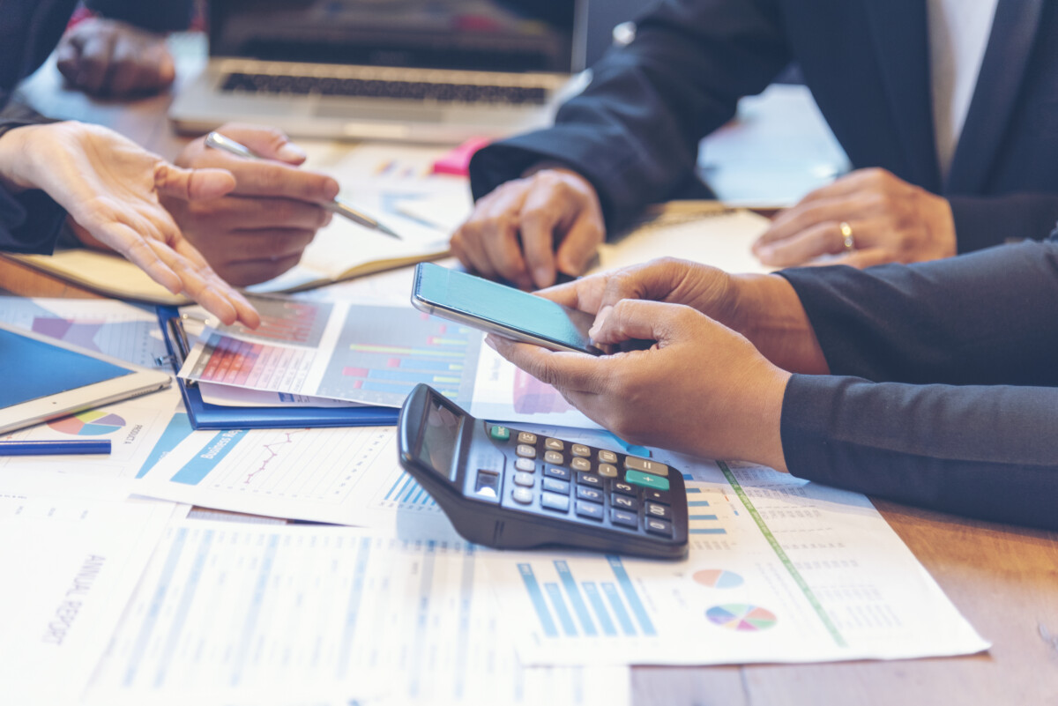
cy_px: 353
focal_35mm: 92
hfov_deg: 22.1
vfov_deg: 14.9
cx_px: 529
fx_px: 2705
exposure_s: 1/80
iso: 640
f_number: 4
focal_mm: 92
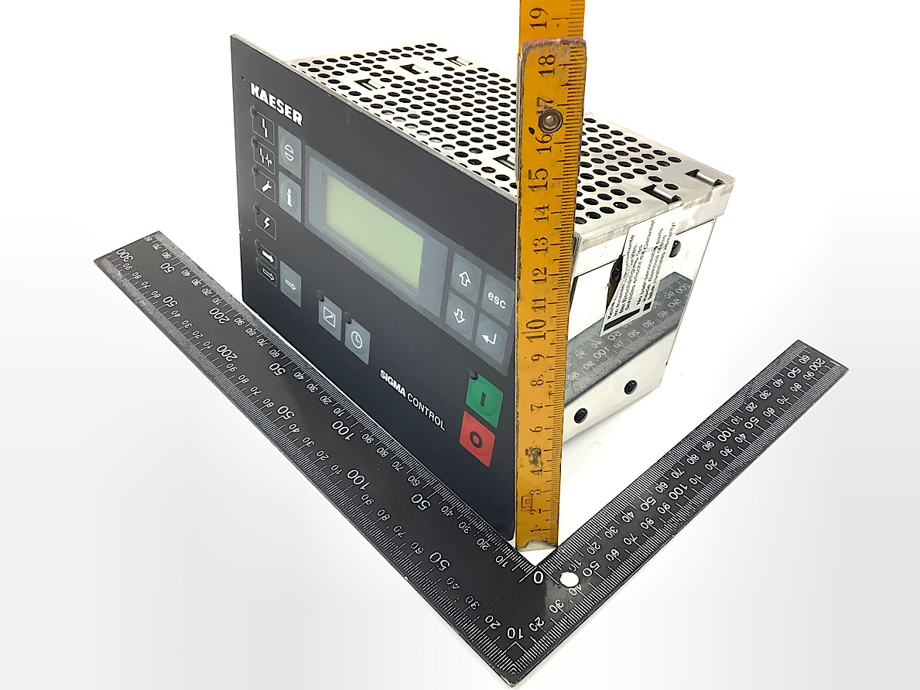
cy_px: 345
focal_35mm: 31
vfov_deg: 45.4
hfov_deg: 58.3
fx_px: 824
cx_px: 460
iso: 125
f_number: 2.4
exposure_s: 1/50
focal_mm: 3.3
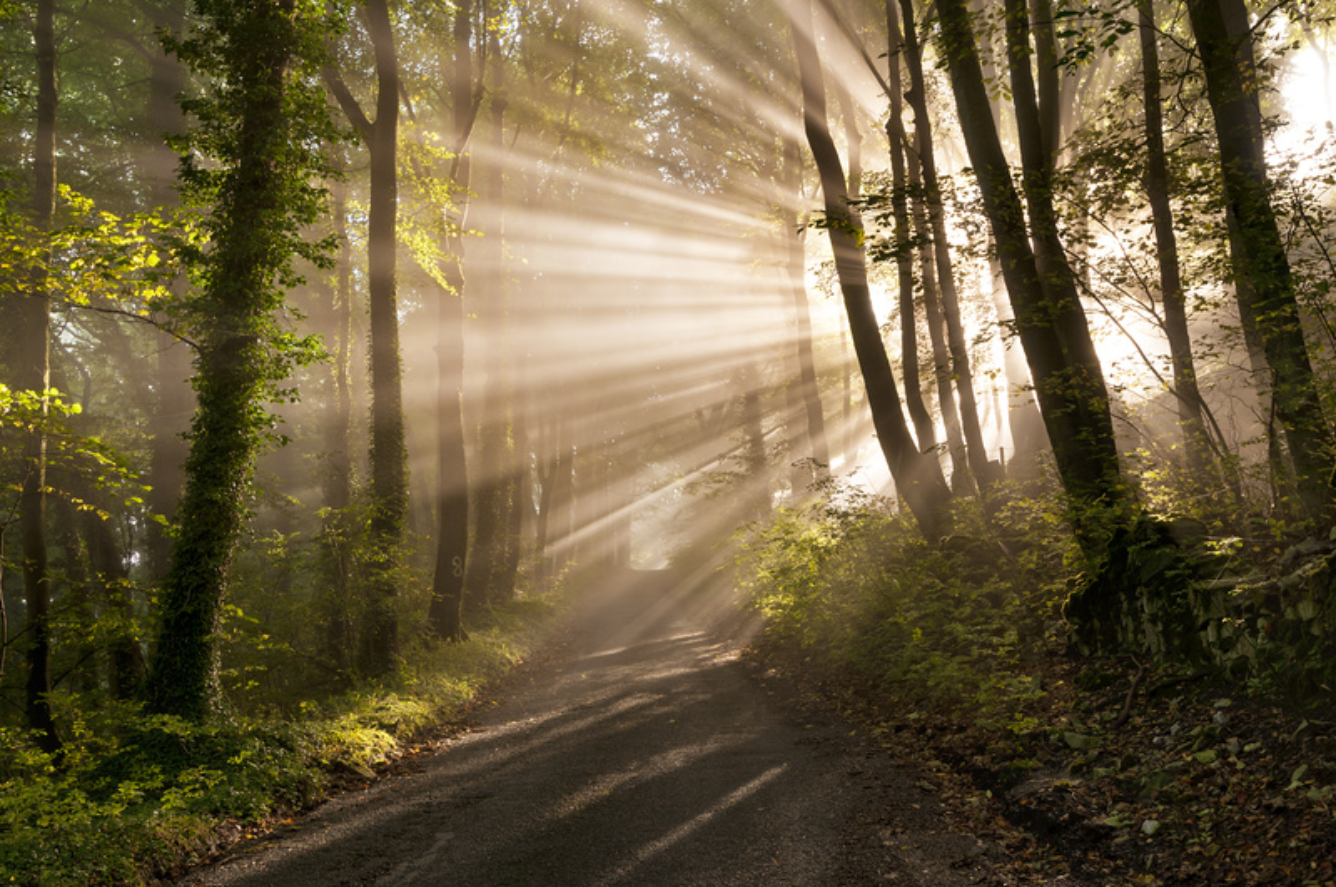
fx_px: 1223
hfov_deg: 57.3
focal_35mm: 33
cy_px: 444
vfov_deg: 39.9
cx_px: 668
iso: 200
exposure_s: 1/6
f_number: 11
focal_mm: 22
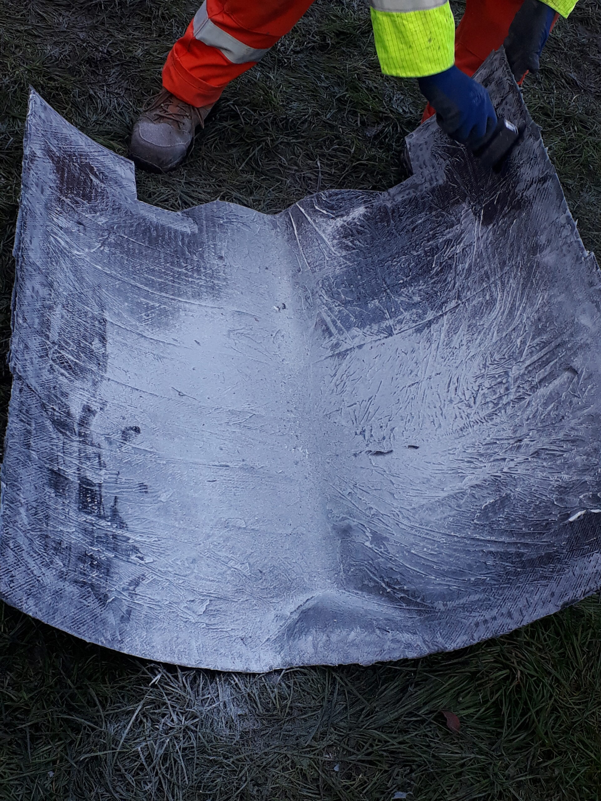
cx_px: 300
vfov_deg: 65.3
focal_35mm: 27
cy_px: 400
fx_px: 625
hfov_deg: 51.4
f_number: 1.9
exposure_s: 1/216
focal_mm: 3.6
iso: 40
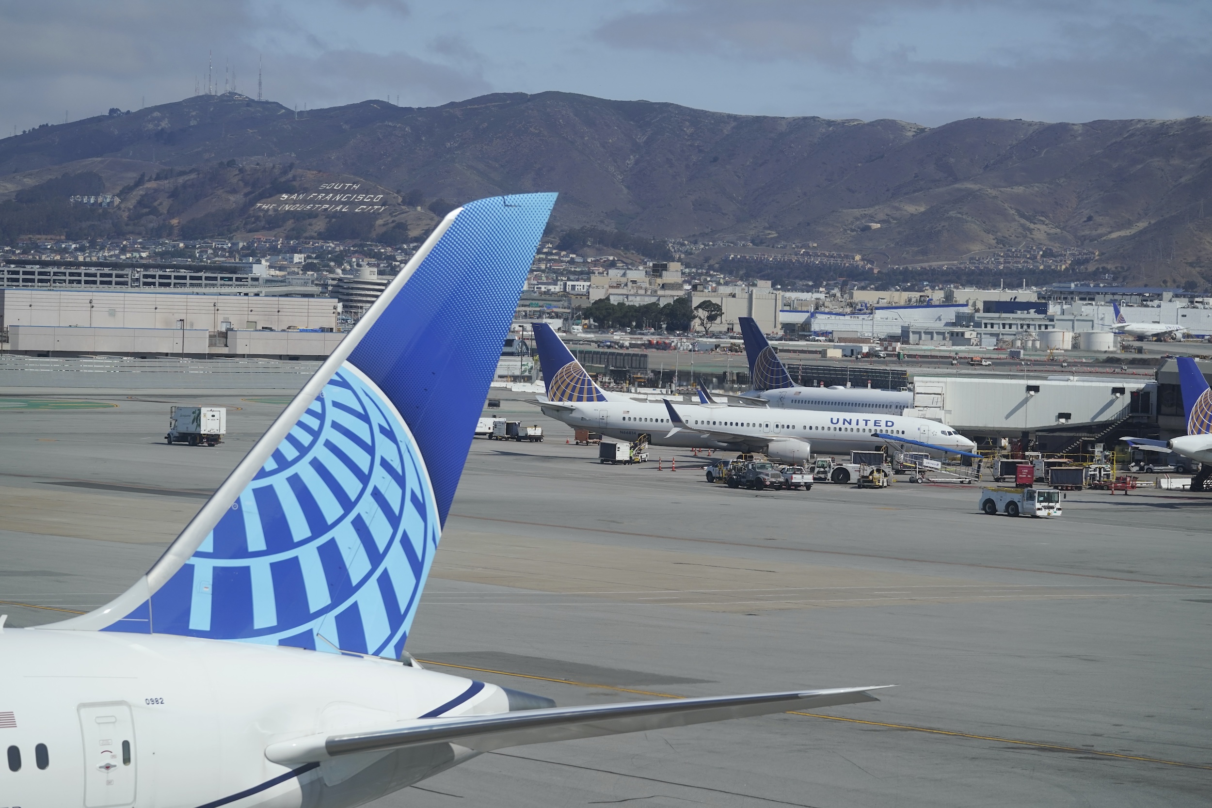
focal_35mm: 129
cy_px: 404
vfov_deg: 10.6
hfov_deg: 15.9
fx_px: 4343
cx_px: 606
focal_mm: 129
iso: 400
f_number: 4
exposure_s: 1/5000
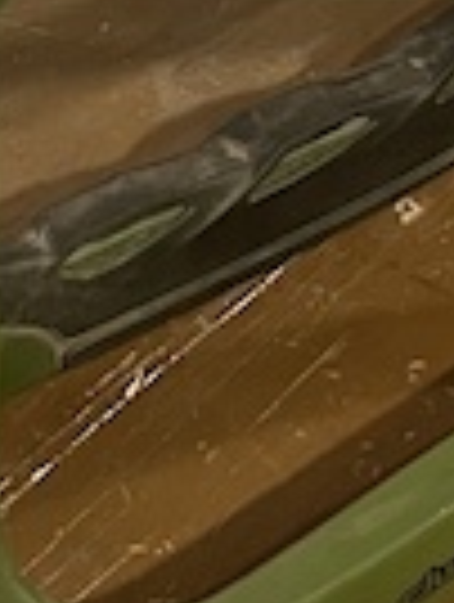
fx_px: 2702
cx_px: 328
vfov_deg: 12.5
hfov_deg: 9.6
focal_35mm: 155
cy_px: -45
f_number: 1.5
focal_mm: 5.7
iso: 400
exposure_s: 1/60
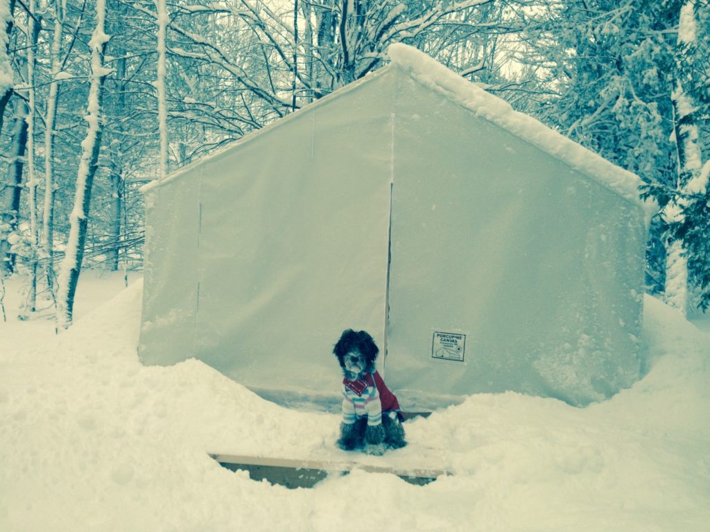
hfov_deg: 55.4
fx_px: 677
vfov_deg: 42.9
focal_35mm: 33
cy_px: 266
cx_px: 355
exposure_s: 1/274
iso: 50
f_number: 2.4
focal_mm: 4.12
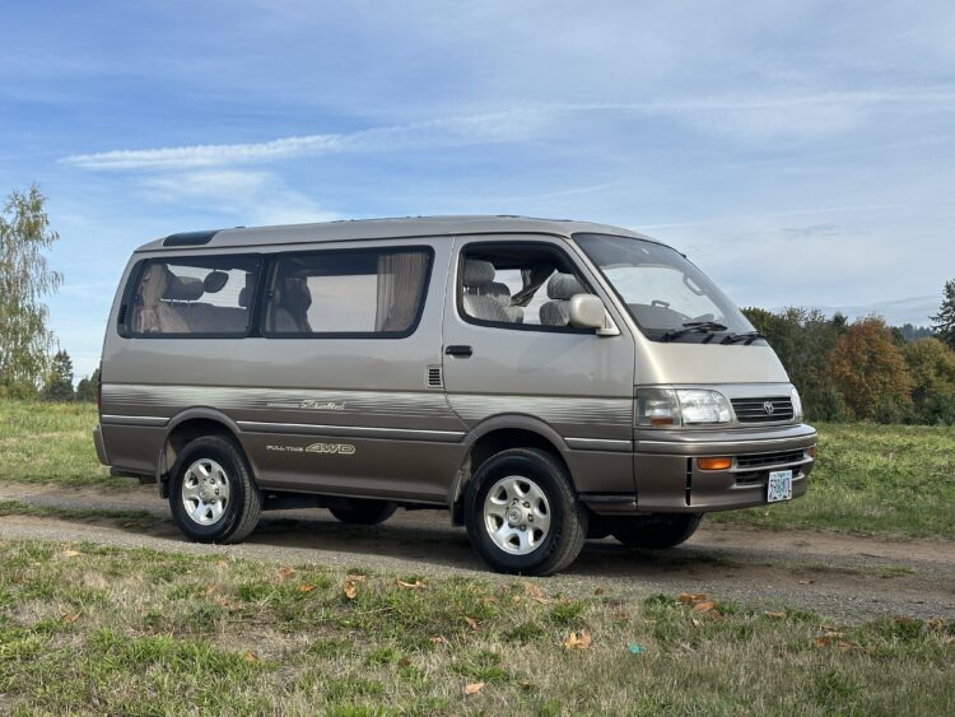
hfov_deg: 39.6
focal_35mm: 48
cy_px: 358
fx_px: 1325
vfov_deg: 30.3
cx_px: 478
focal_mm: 6.86
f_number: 1.78
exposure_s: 1/3058
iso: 64
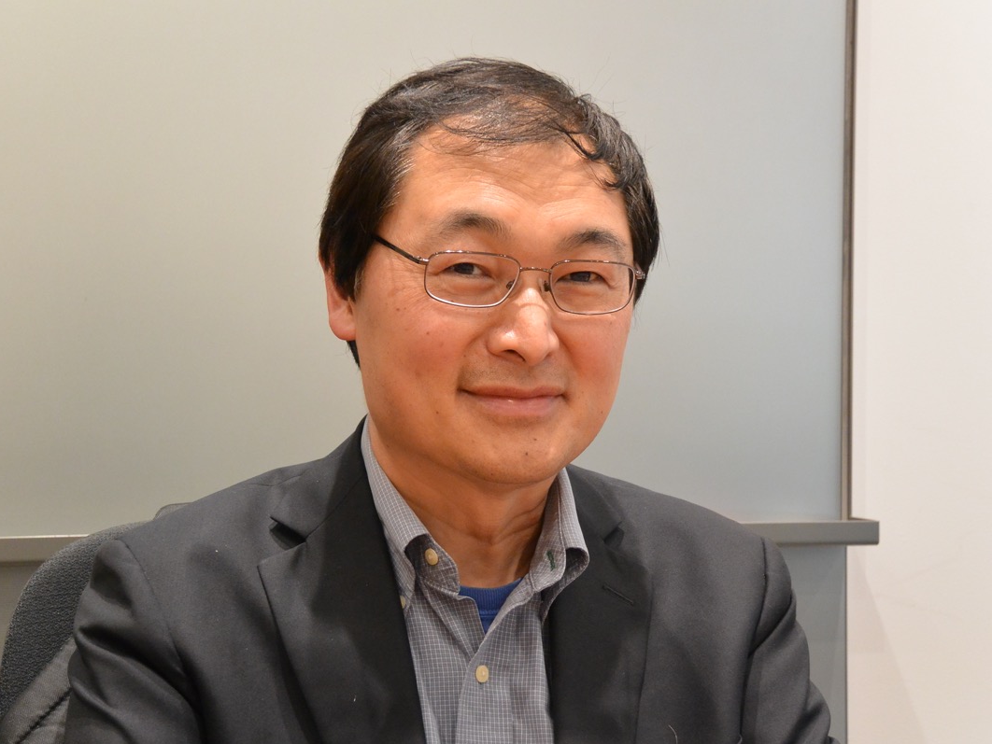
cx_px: 491
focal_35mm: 63
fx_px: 1806
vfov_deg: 23.3
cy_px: 372
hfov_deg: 30.7
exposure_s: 1/30
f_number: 5
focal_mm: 21.6
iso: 800
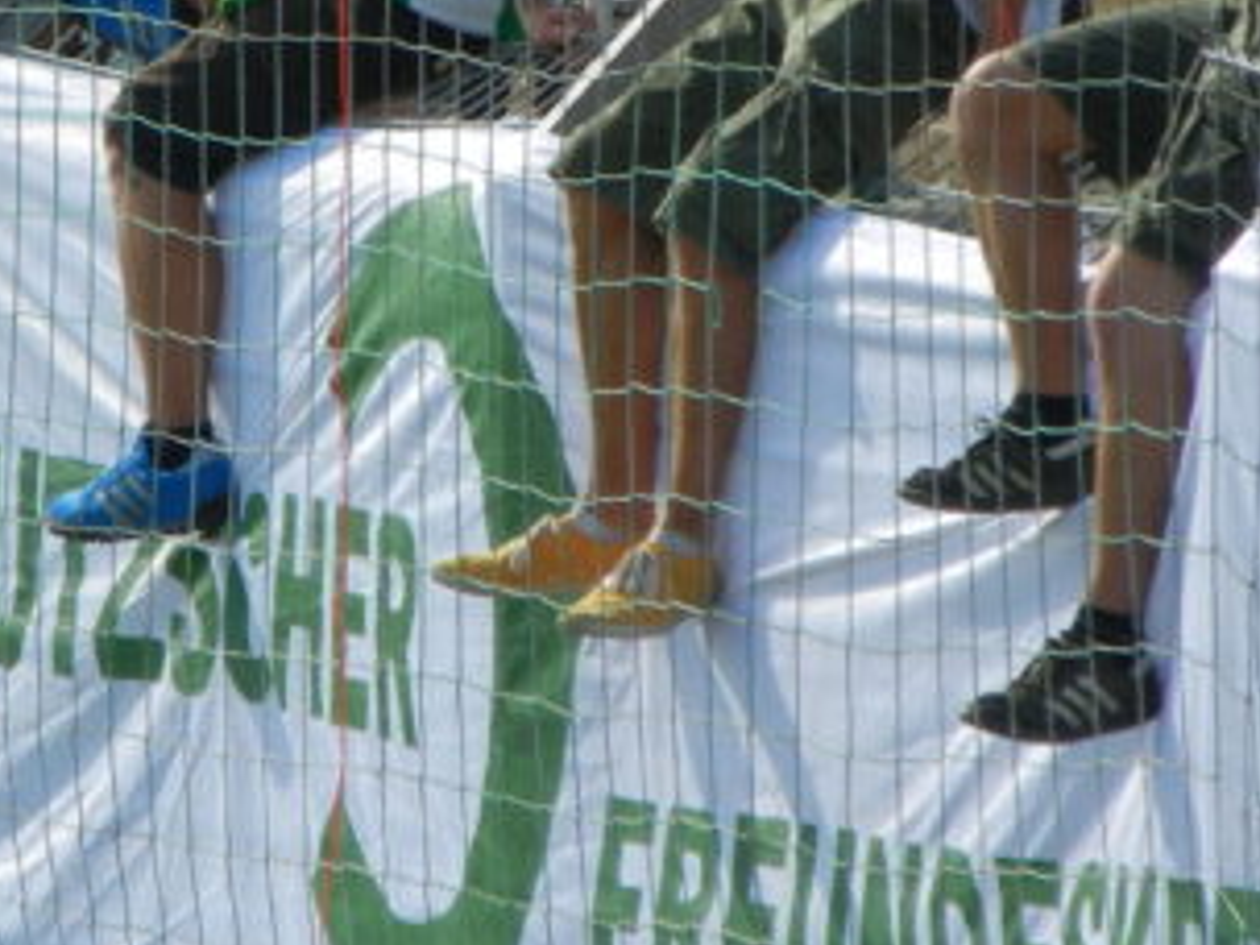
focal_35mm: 757
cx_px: 414
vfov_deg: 2.0
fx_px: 27554
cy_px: 228
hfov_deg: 2.6
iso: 160
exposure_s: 1/476
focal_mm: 54
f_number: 5.6
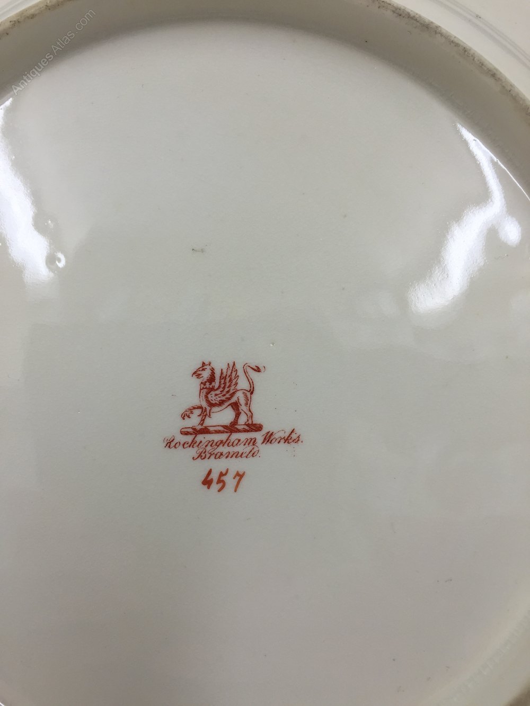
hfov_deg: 48.2
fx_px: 592
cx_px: 265
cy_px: 353
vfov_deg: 61.7
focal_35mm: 29
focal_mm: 4.15
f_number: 2.2
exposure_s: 1/100
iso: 40
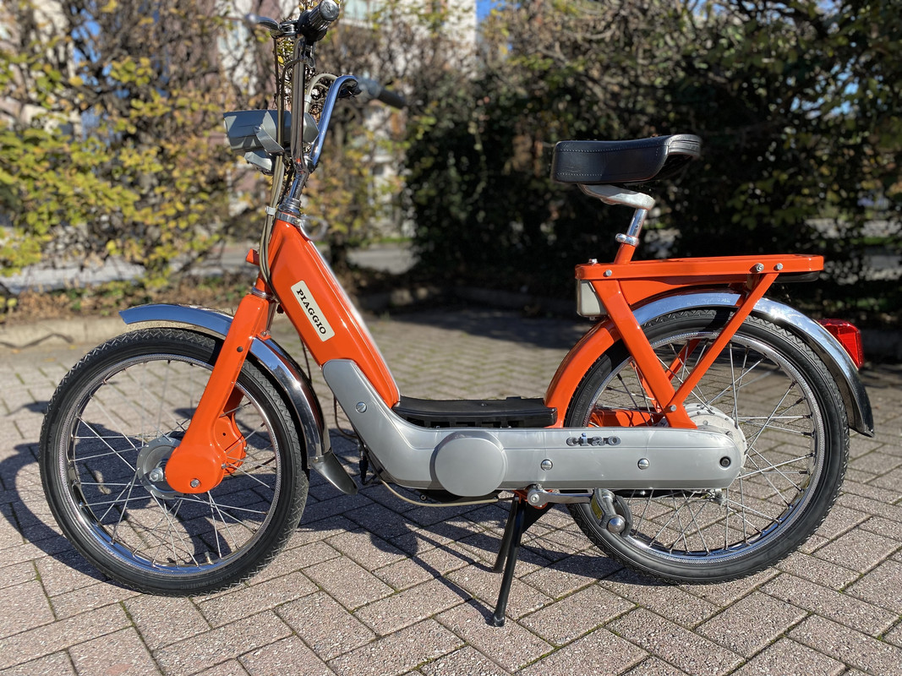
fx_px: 677
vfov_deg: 53.1
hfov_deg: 67.3
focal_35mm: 26
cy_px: 338
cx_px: 451
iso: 32
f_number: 1.8
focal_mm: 4.25
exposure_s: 1/2066
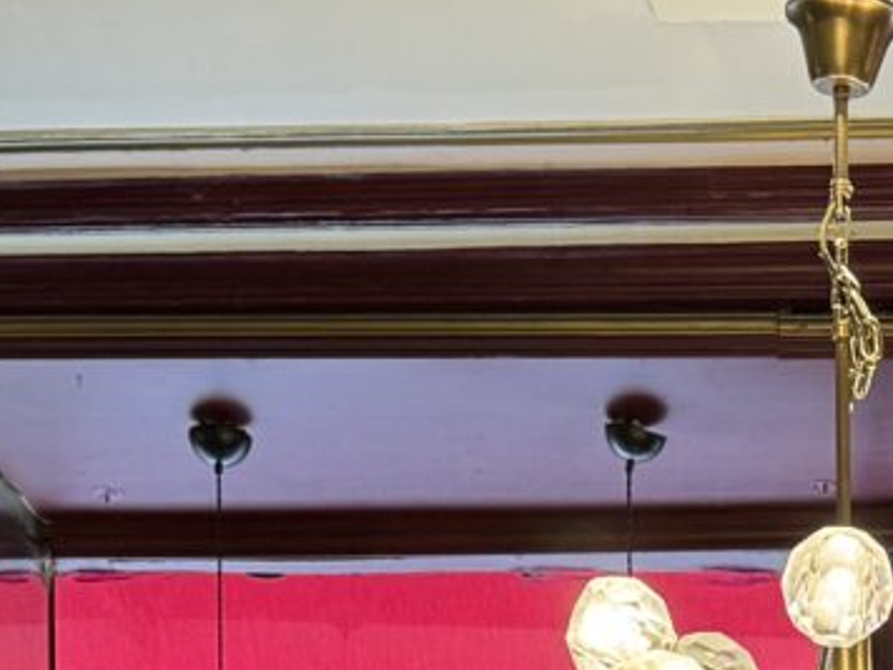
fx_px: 3560
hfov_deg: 14.0
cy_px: 1523
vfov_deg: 9.7
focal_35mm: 138
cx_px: 1008
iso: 160
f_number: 1.78
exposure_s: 1/50
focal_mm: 6.86
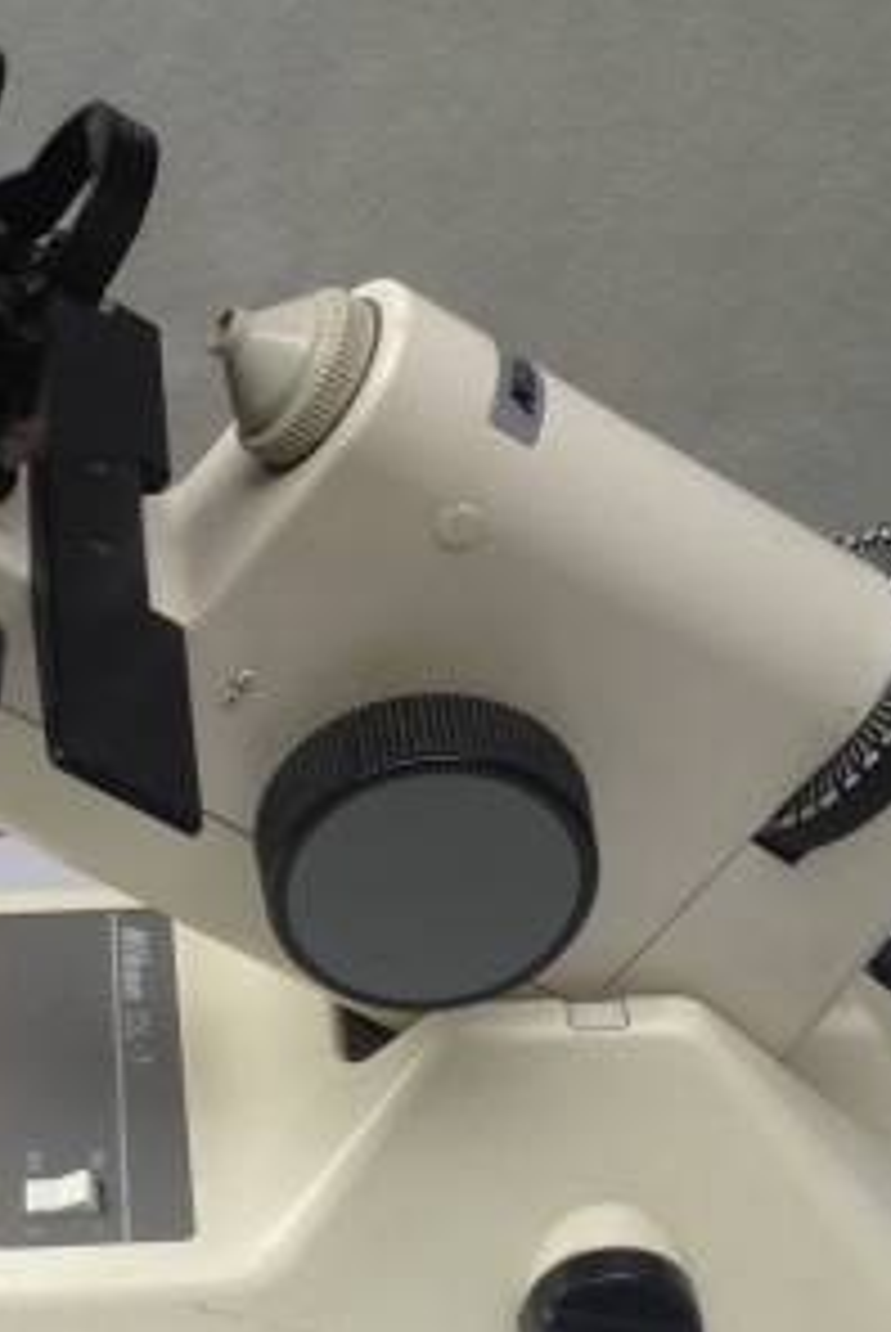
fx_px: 3407
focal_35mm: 92
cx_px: 176
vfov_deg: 22.1
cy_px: 659
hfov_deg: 14.8
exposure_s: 1/449
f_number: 2.4
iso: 50
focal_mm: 4.28
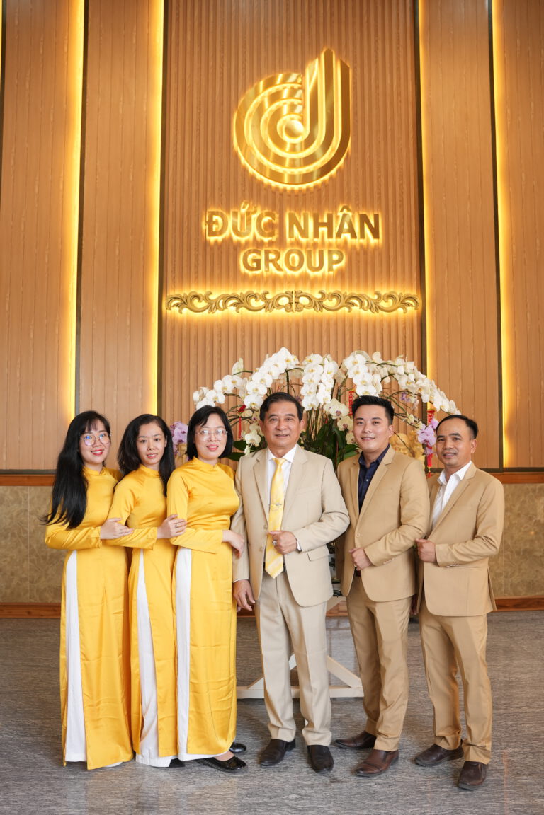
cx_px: 272
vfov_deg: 54.4
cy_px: 408
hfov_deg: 37.9
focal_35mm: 35
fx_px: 793
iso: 320
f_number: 3.2
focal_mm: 35
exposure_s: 1/100
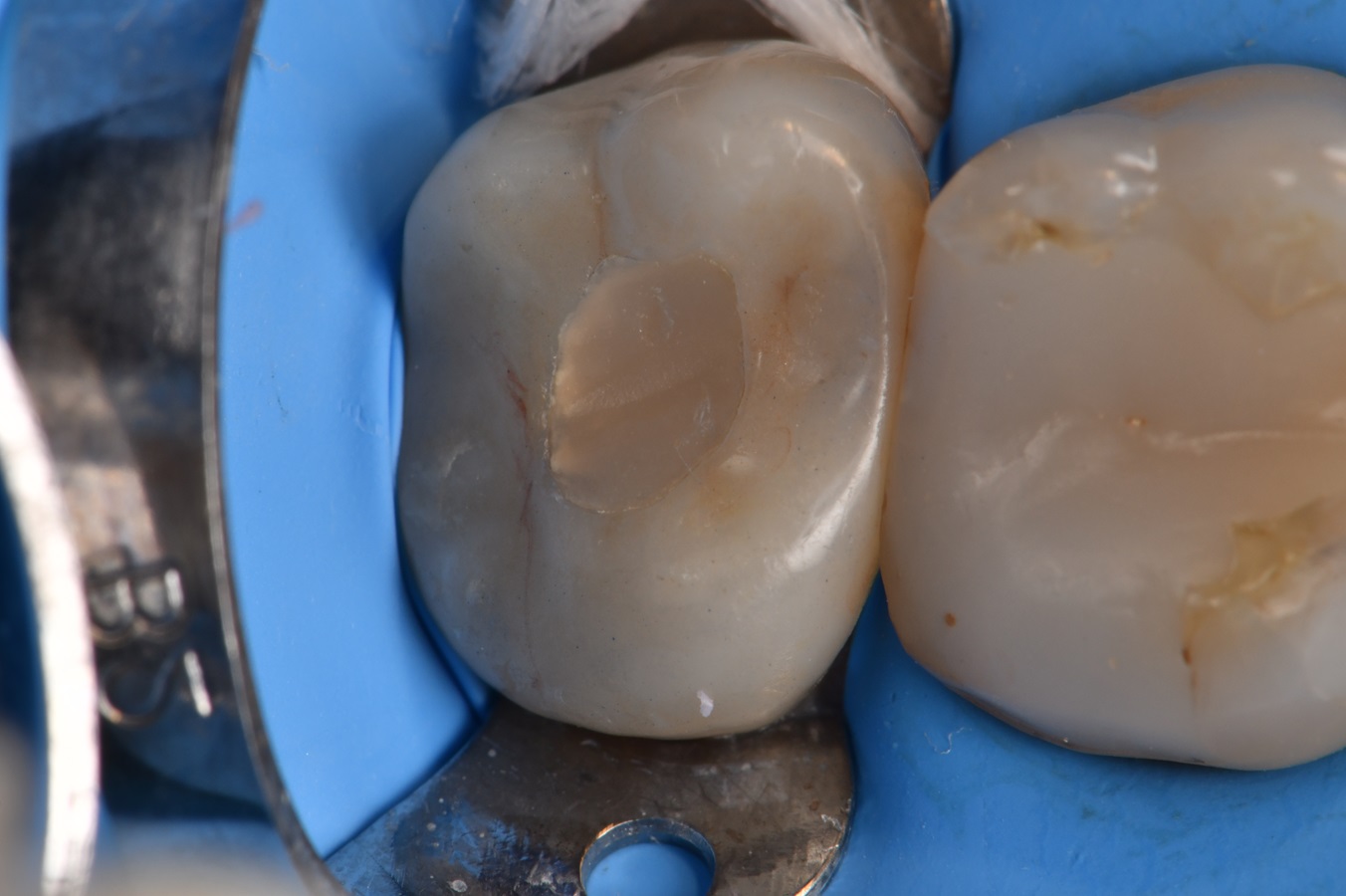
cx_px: 673
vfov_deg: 8.7
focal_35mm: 157
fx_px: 5867
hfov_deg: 13.1
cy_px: 448
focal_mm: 105
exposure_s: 1/160
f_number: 32
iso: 200
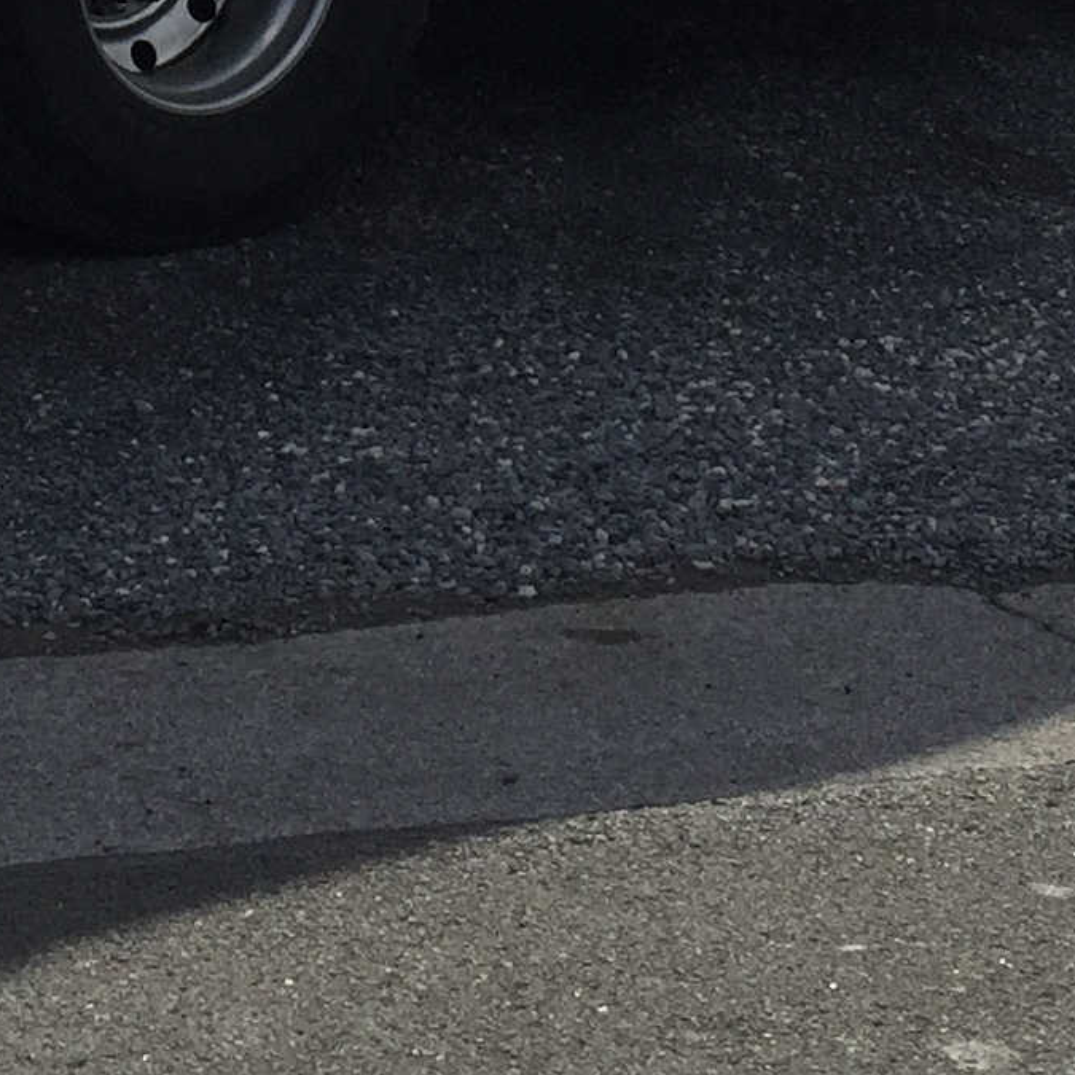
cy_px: -618
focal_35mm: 124
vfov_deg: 13.2
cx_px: 118
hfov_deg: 13.9
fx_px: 4357
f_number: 2.2
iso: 32
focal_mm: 4.15
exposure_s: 1/4405
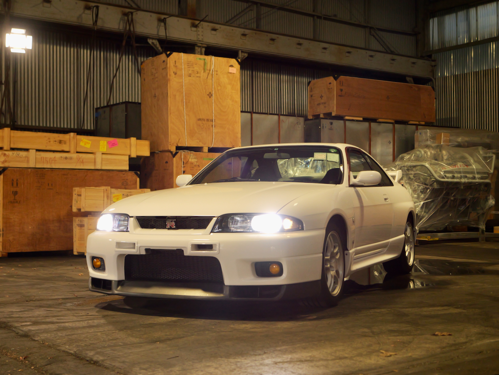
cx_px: 250
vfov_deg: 29.1
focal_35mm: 50
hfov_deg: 38.2
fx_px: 721
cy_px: 188
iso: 2000
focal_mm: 25
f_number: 2.5
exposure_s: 1/60
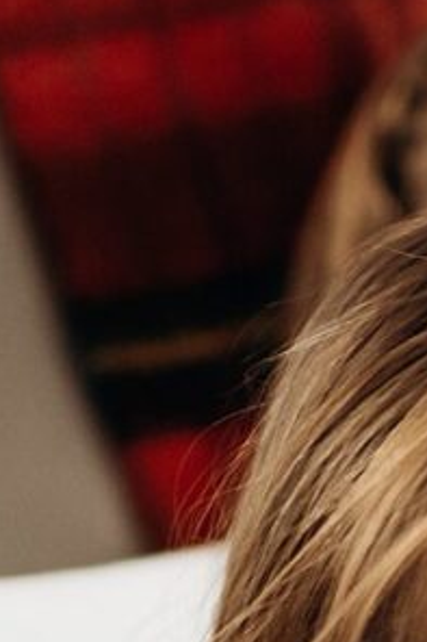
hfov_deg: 7.1
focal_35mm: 189
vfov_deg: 10.6
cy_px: 920
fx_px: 3366
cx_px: 676
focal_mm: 35
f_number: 1.4
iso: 1250
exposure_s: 1/200
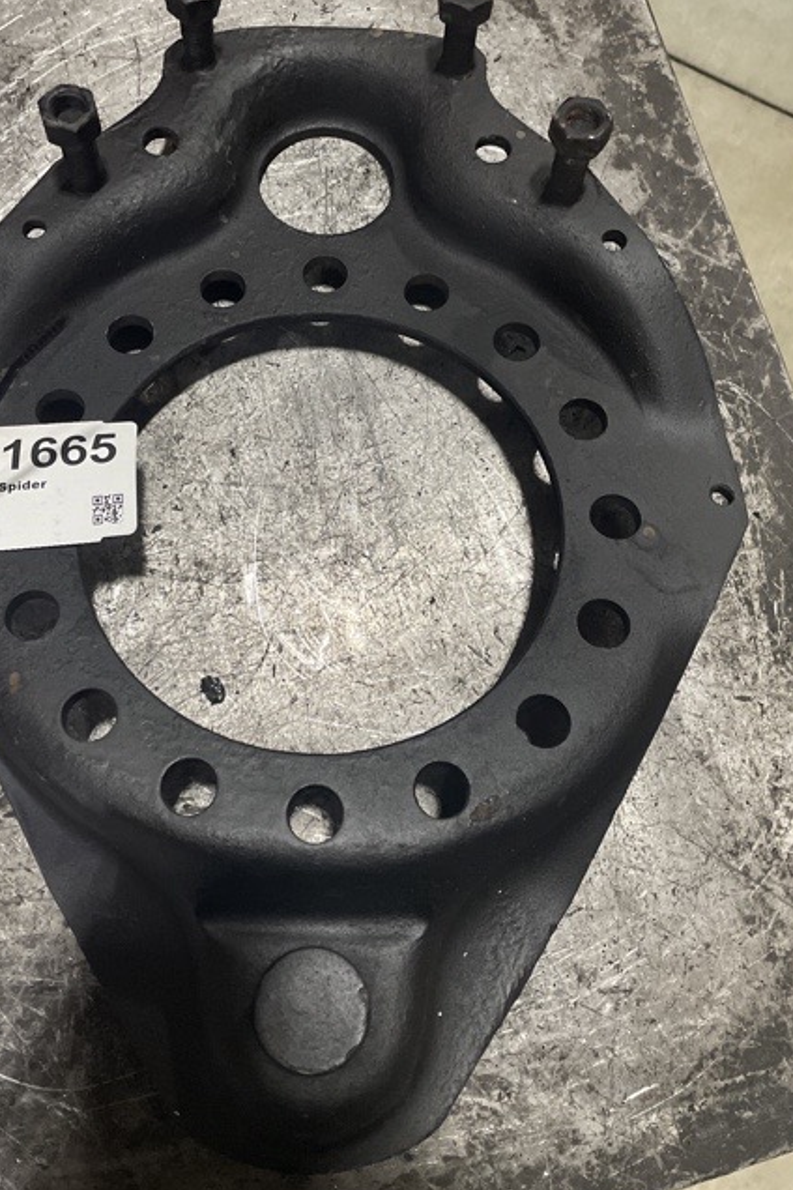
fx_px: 1123
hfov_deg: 38.8
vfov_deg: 55.6
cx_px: 333
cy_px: 518
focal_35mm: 34
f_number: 1.6
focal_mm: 4.2
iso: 400
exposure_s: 1/60
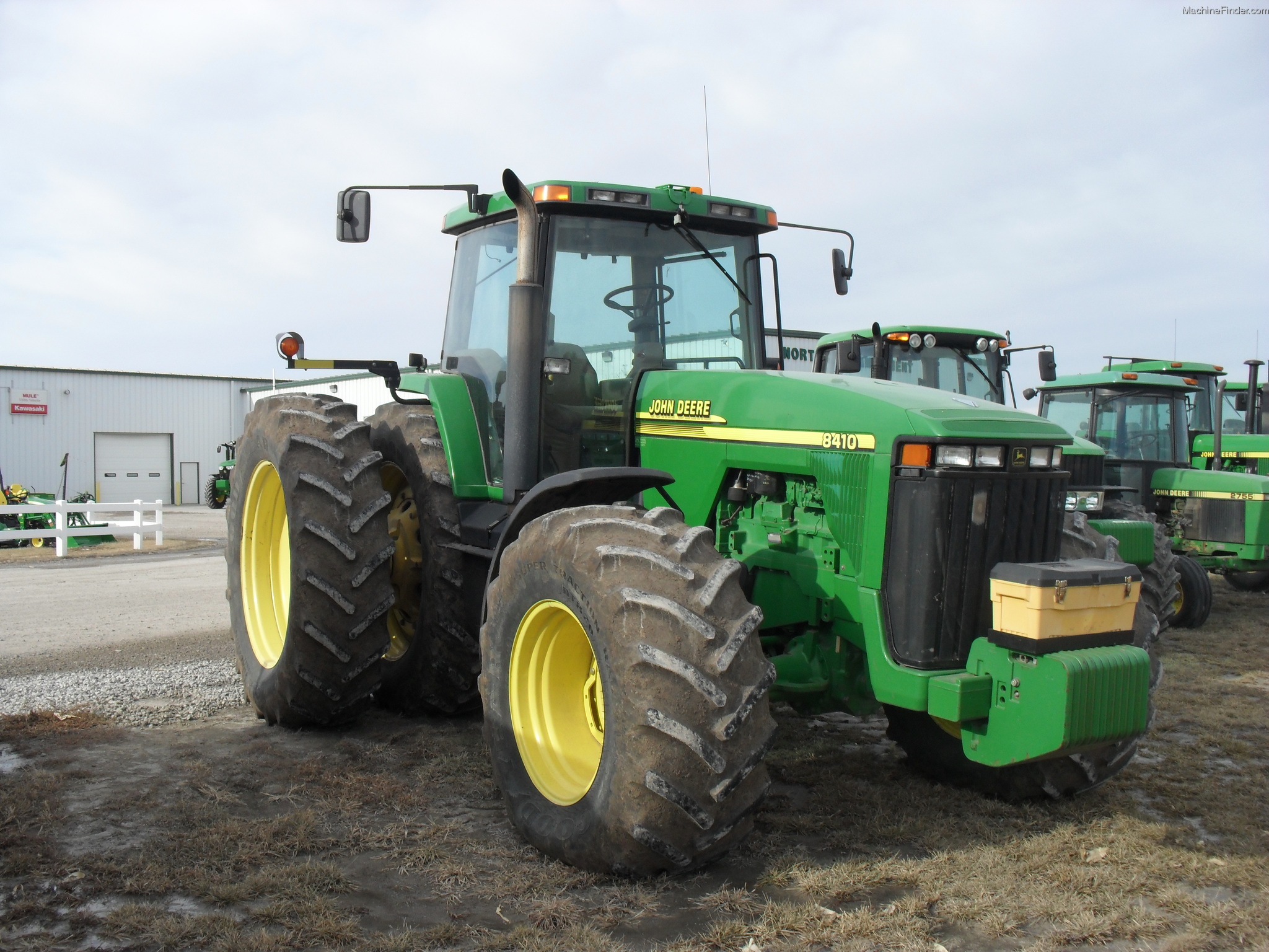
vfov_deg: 40.7
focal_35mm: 35
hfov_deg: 52.6
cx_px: 634
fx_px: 1283
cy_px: 476
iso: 100
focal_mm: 6.3
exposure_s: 1/125
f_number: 8.4
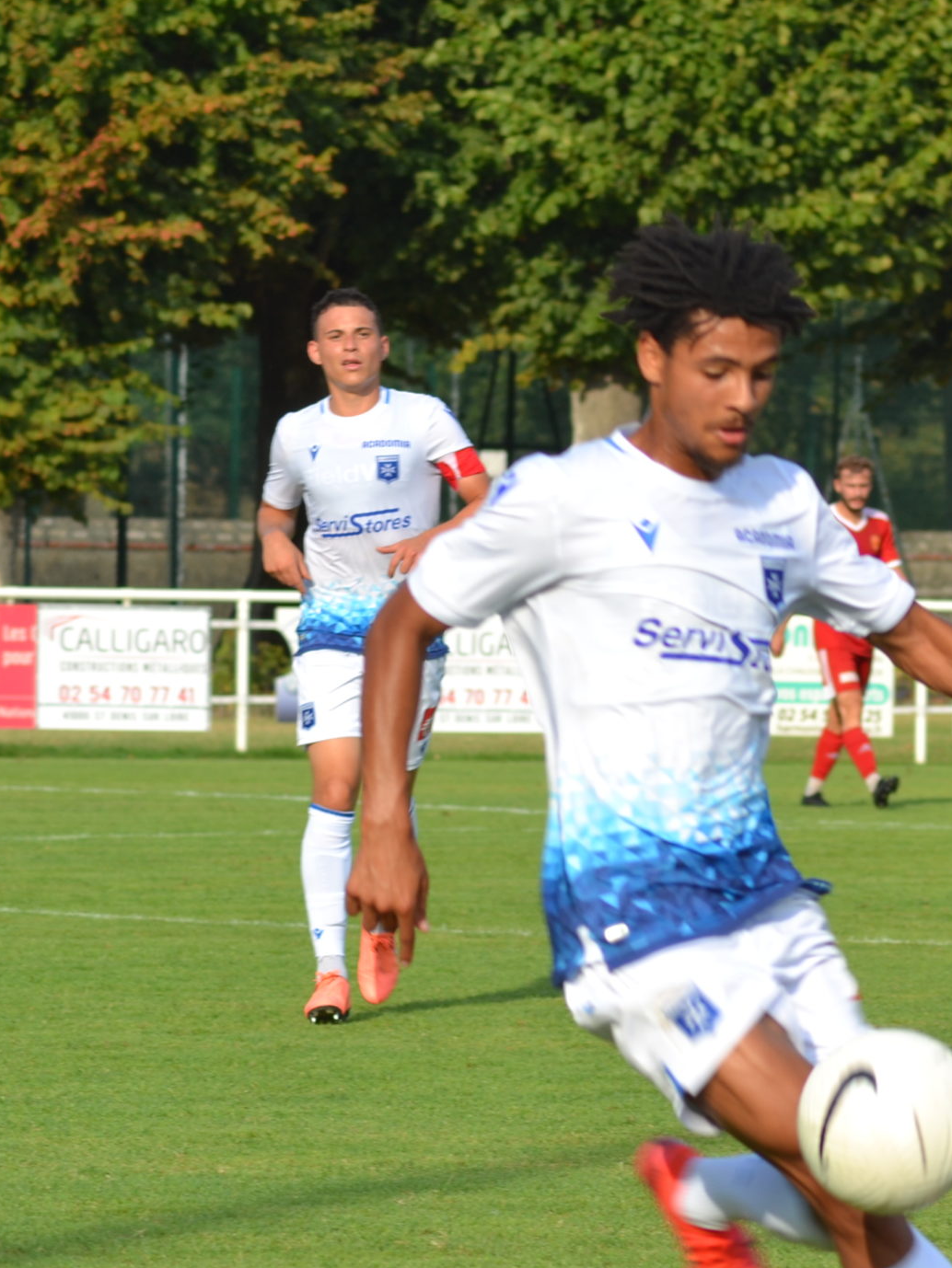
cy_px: 737
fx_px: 12276
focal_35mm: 335
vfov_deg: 5.9
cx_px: 1007
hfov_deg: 4.4
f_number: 9
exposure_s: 1/200
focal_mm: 125
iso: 100
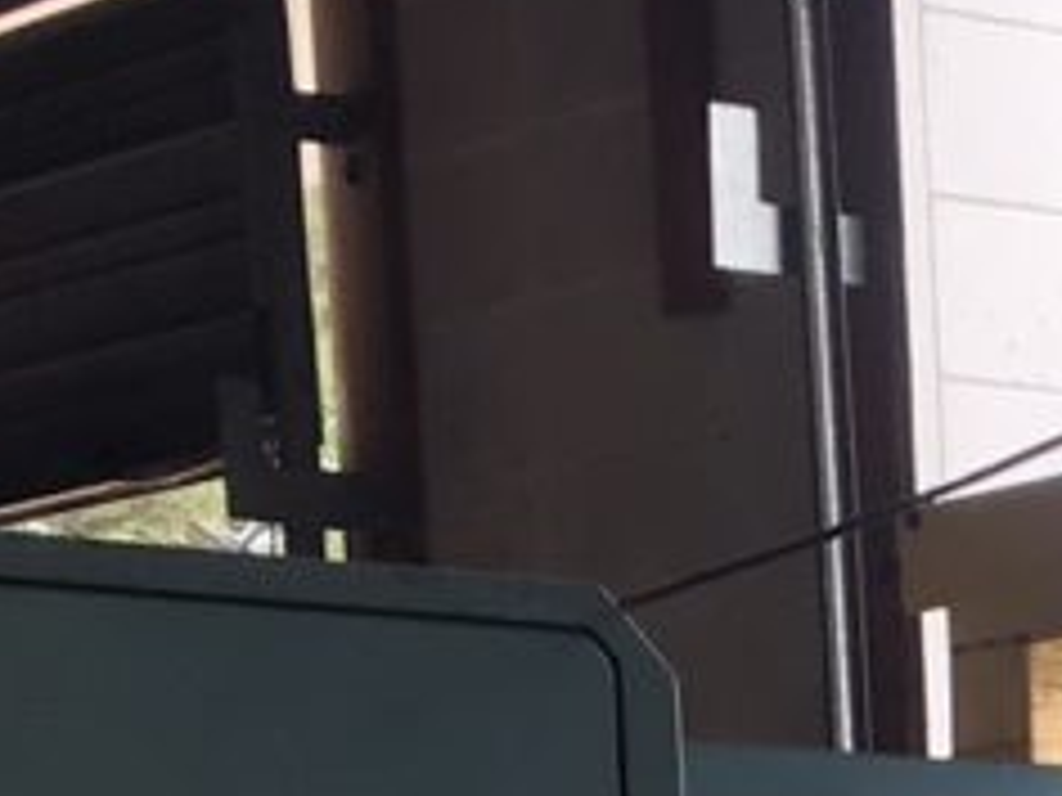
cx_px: 1498
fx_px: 5798
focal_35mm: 189
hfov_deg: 10.2
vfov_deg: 7.2
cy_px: 2168
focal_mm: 4.15
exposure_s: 1/120
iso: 25
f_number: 2.2
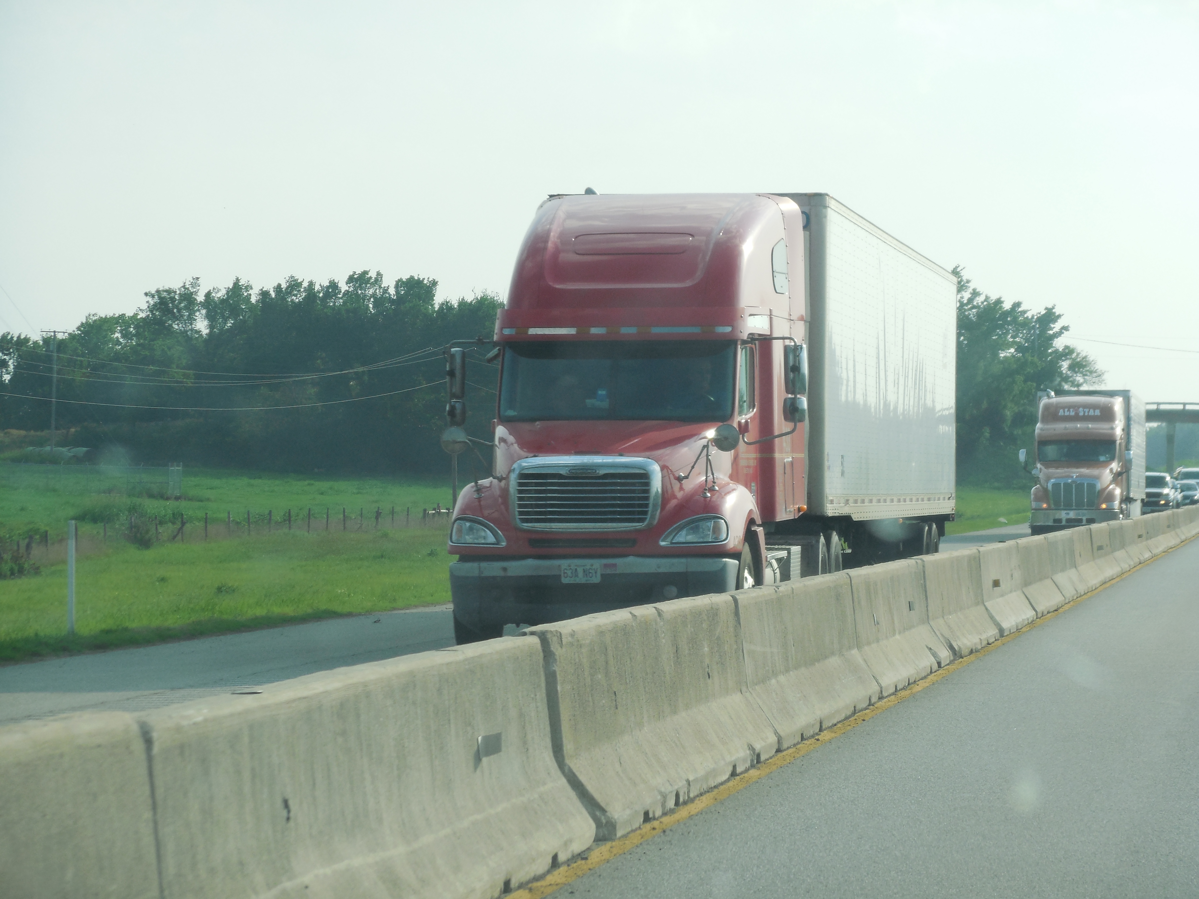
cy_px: 450
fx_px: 4364
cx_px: 600
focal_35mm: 126
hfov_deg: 15.6
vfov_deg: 11.8
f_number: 5
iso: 125
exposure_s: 1/500
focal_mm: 22.4
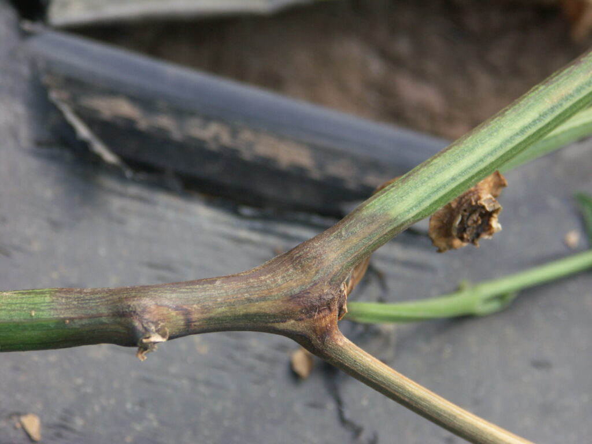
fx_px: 3420
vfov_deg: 7.4
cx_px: 296
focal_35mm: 200
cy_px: 222
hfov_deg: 9.9
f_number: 4
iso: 100
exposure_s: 1/200
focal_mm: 50.8
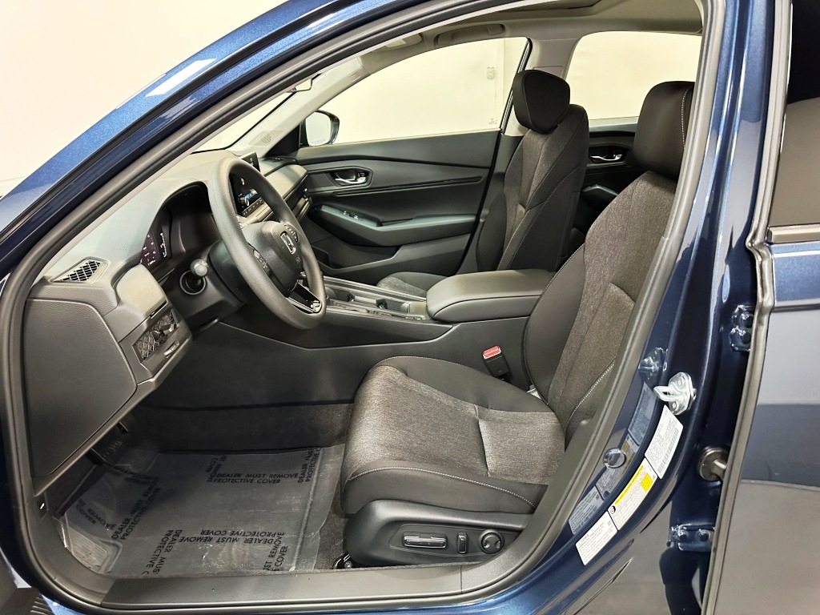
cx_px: 410
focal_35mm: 24
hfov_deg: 71.6
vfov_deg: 56.8
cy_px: 308
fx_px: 569
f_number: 1.78
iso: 800
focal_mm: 6.86
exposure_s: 1/30
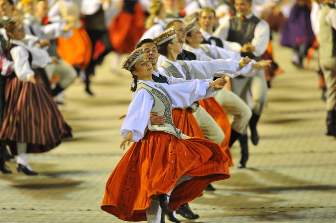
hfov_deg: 5.2
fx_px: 3730
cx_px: 168
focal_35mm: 400
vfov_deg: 3.4
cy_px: 112
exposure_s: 1/320
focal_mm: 400
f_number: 3.2
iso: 1600
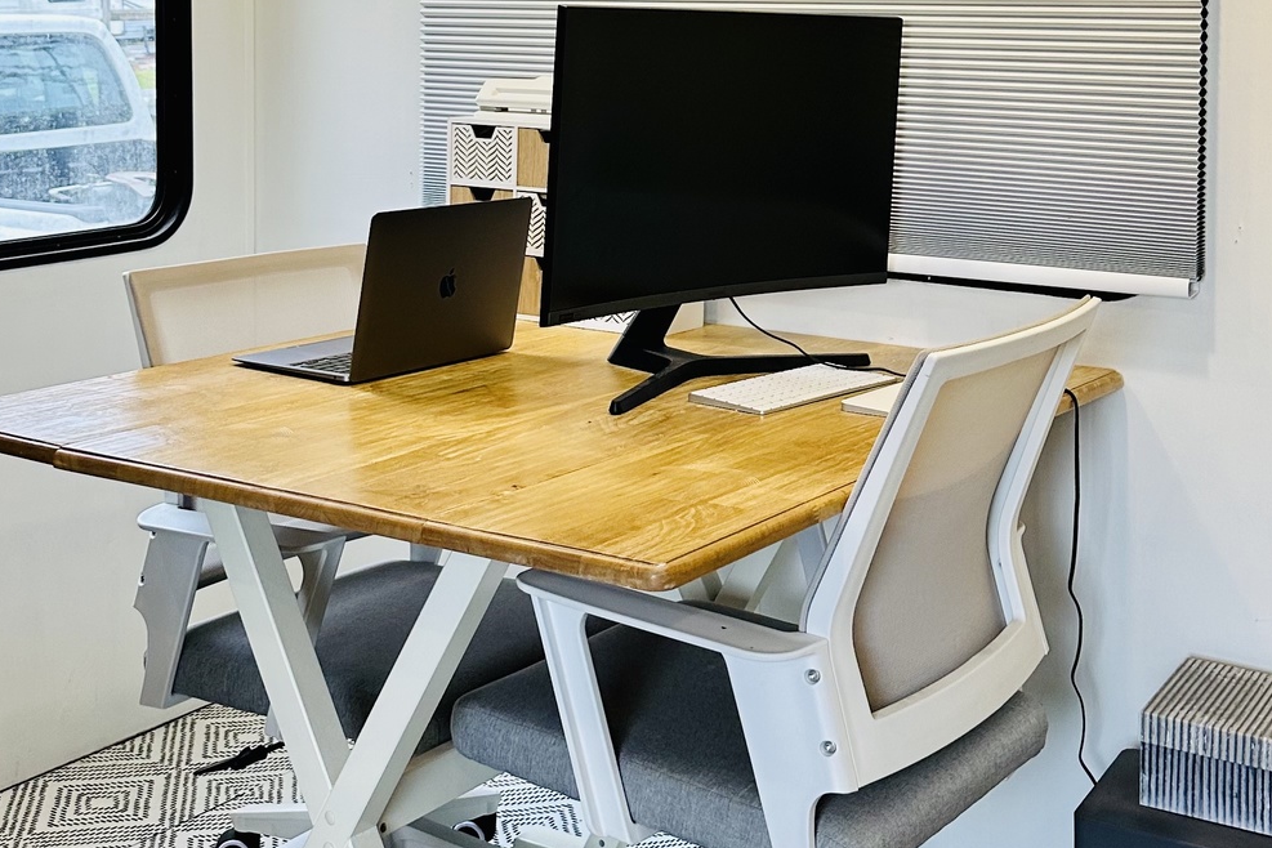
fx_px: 1802
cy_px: 70
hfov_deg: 38.9
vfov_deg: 25.6
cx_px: 677
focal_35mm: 51
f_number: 1.78
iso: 160
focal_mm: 6.86
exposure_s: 1/121
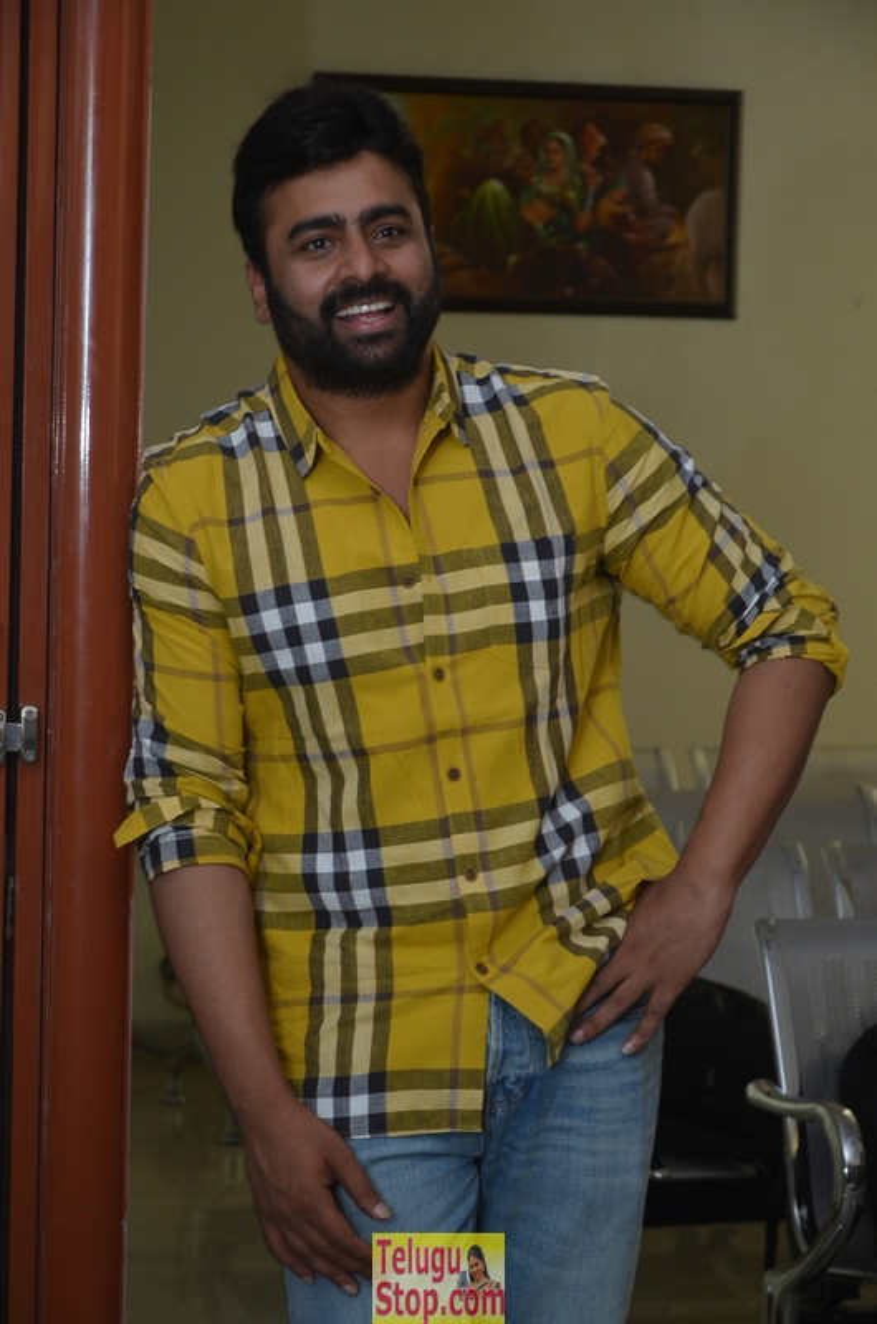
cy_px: 662
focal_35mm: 99
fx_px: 3633
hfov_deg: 13.8
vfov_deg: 20.7
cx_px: 438
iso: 320
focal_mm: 66
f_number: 5.3
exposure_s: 1/60
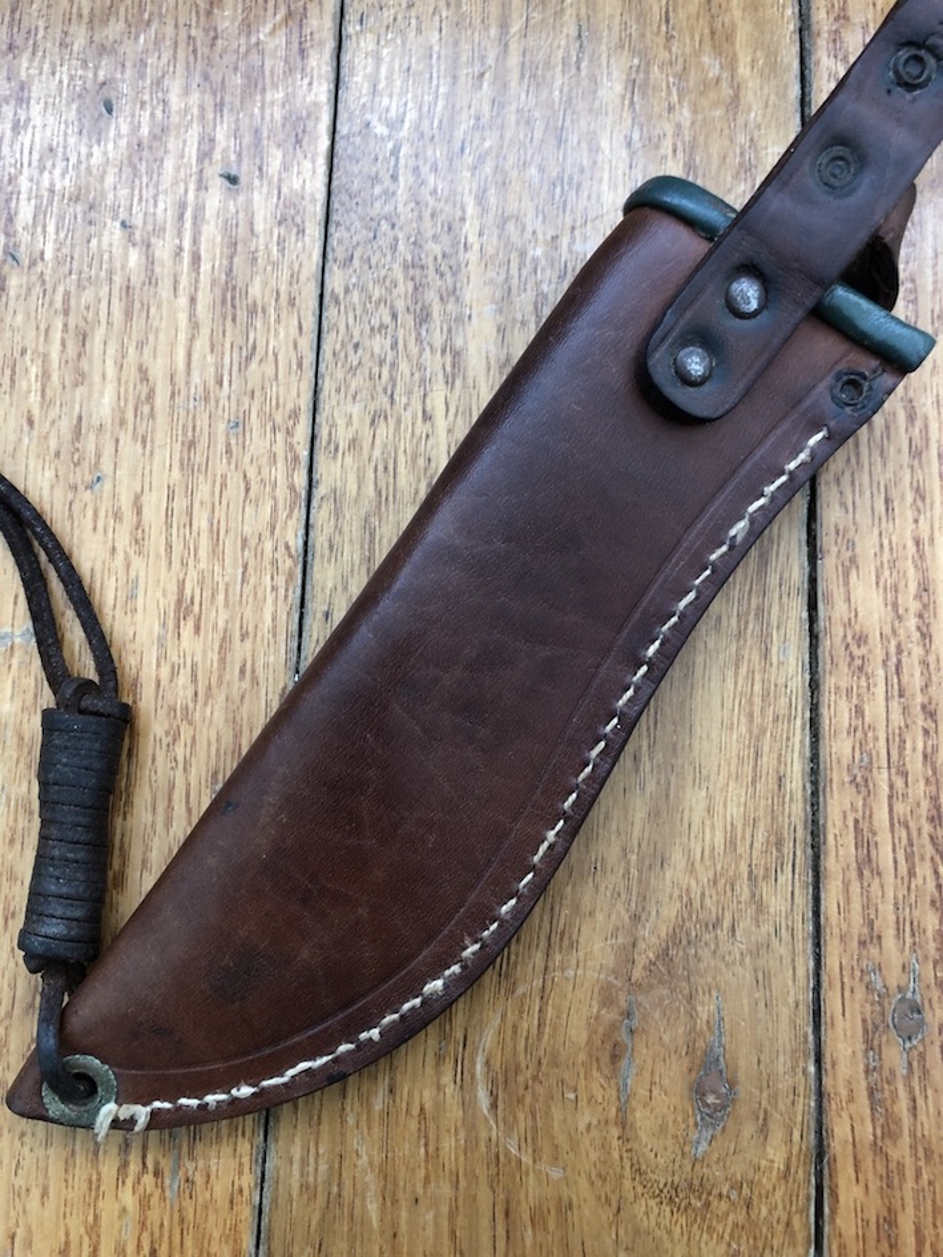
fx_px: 1017
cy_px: 628
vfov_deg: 63.4
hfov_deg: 49.8
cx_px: 472
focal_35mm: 28
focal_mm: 3.99
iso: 50
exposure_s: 1/15
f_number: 1.8
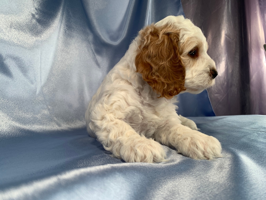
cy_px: 100
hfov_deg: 67.3
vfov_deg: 53.1
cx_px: 133
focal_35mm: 26
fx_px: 200
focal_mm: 4.25
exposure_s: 1/120
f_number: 1.8
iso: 40
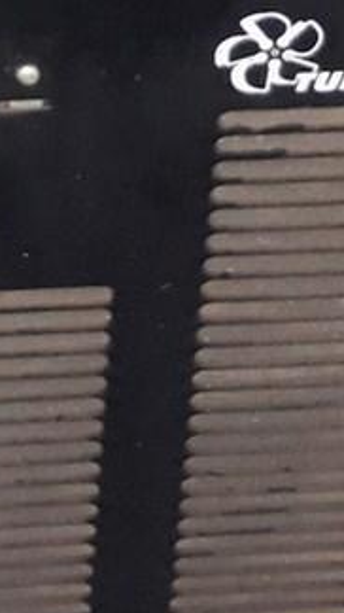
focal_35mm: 136
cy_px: -270
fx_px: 2208
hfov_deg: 8.7
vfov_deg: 14.8
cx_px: -172
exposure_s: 1/25
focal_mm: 3.71
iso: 250
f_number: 1.7
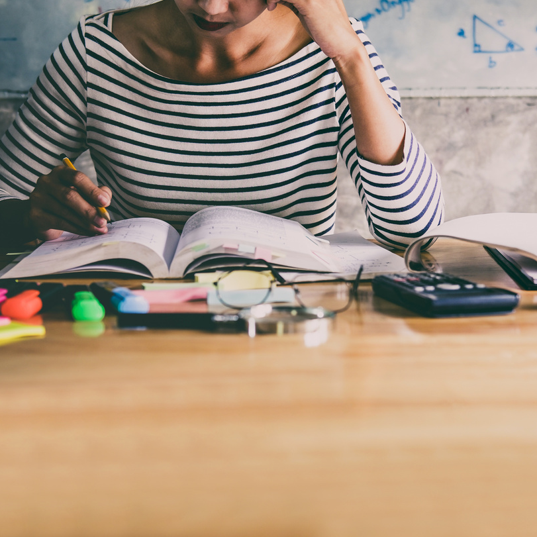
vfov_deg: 25.4
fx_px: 1193
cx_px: 291
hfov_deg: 25.3
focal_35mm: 68
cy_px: 268
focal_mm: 35
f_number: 2.8
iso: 320
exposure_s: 1/80
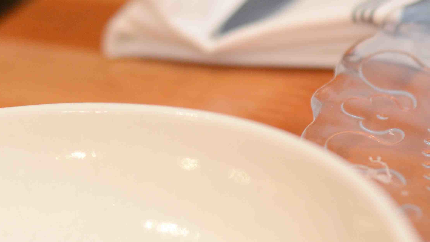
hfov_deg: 12.2
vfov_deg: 7.0
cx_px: 519
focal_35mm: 173
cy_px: 131
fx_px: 1973
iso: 800
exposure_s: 1/80
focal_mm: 50
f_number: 2.5
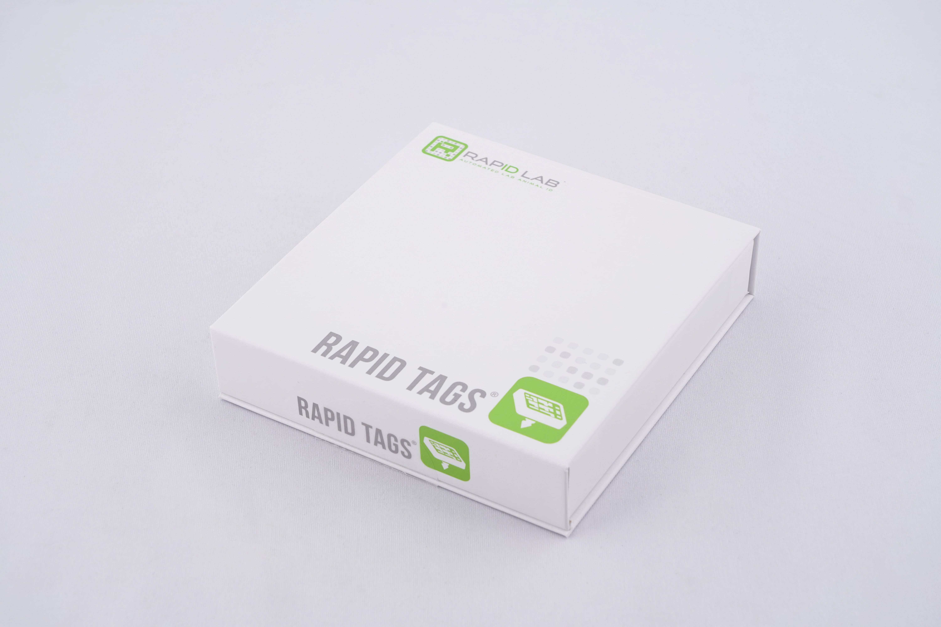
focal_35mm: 79
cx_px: 470
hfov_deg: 25.7
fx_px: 2065
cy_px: 314
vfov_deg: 17.3
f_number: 16
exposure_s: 1/25
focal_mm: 79
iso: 640
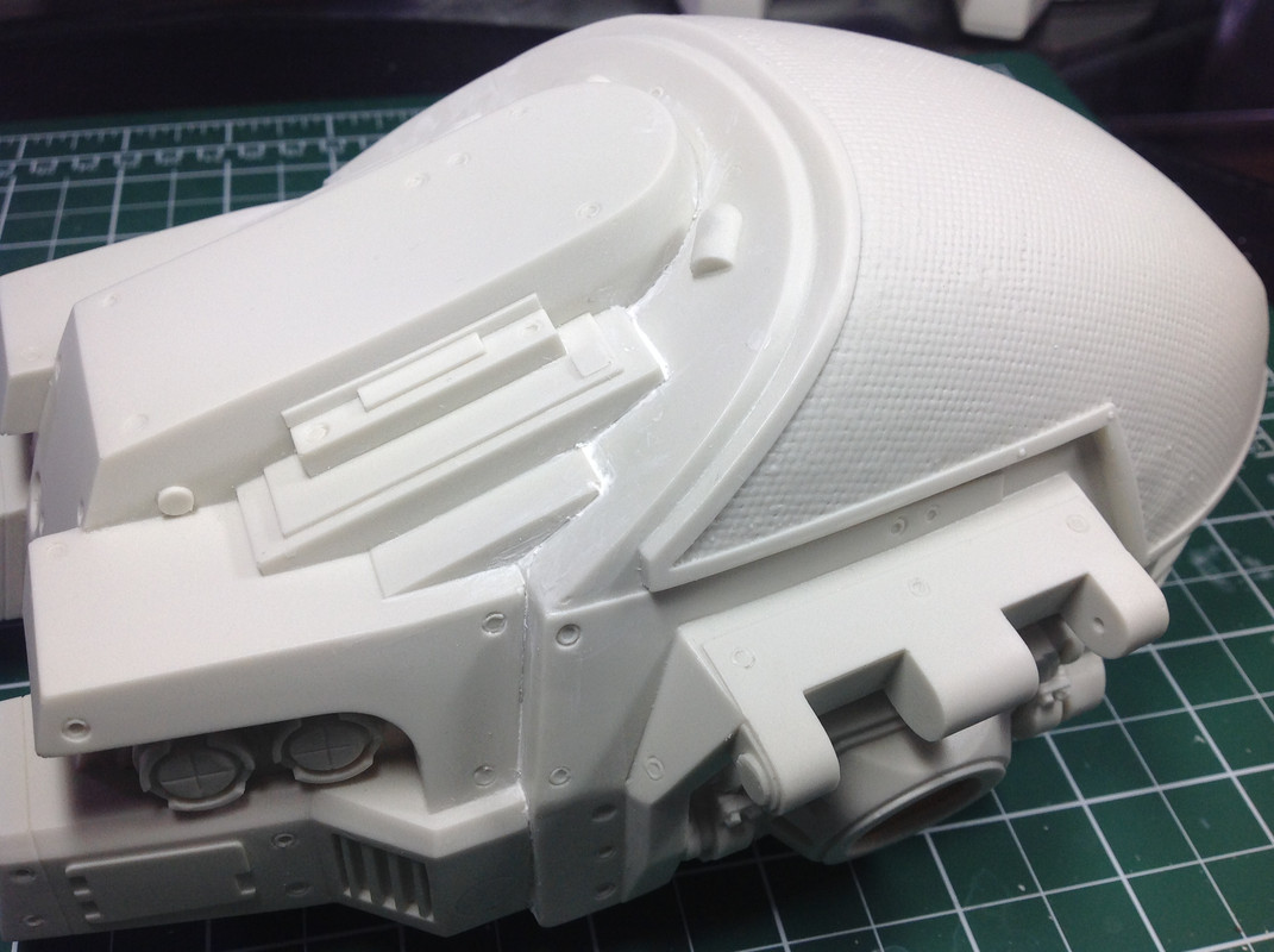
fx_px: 1286
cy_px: 476
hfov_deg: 52.7
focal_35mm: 35
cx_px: 637
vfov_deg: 40.6
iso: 64
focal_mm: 4.28
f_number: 2.4
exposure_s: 1/100
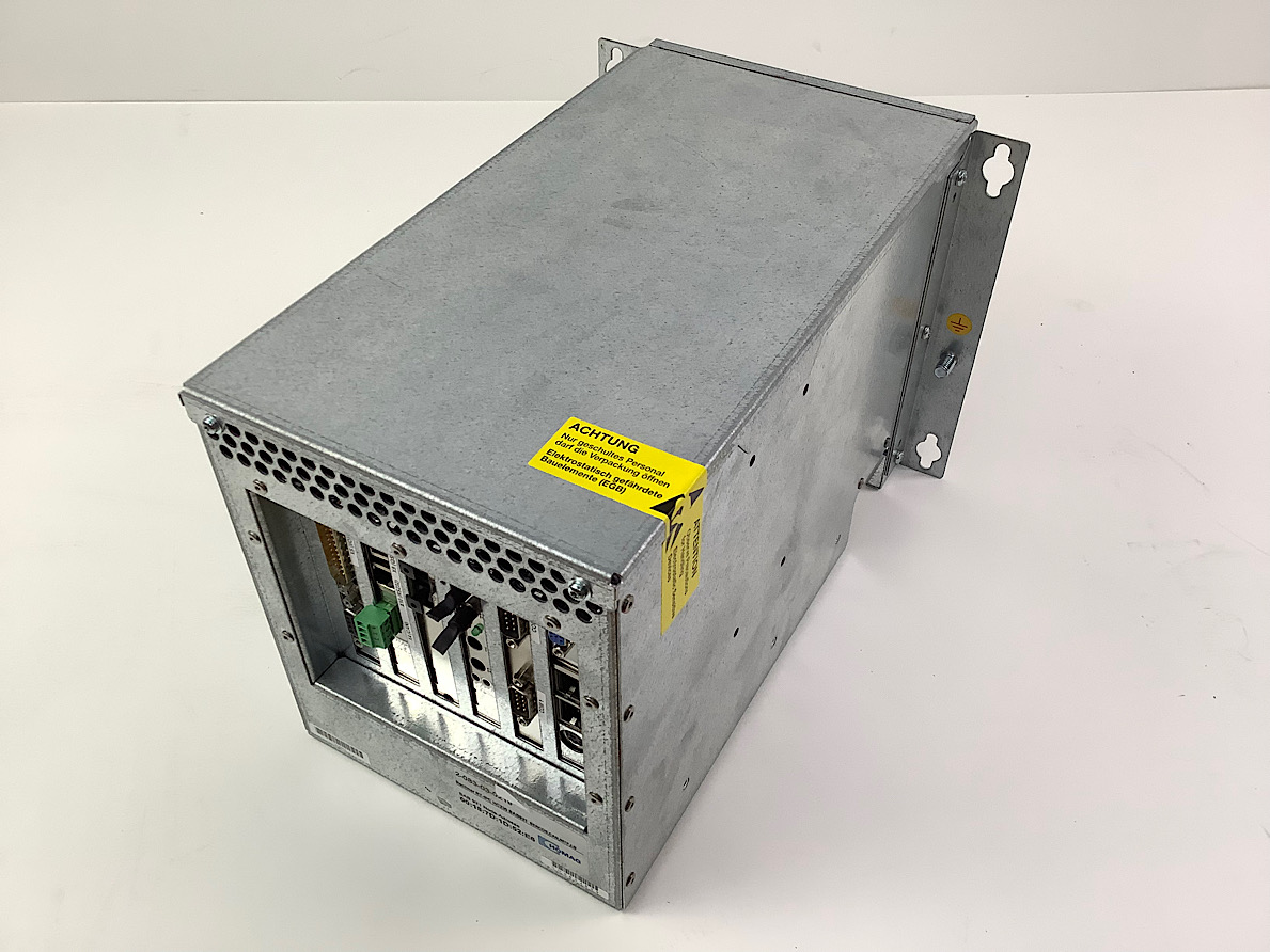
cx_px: 635
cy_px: 476
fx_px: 1137
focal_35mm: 31
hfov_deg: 58.3
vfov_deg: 45.4
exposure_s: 1/100
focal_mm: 3.3
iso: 64
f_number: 2.4
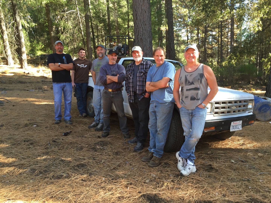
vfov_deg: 48.2
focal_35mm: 29
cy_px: 102
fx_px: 227
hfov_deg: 61.7
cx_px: 136
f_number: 2.2
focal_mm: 4.15
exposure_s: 1/60
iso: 40
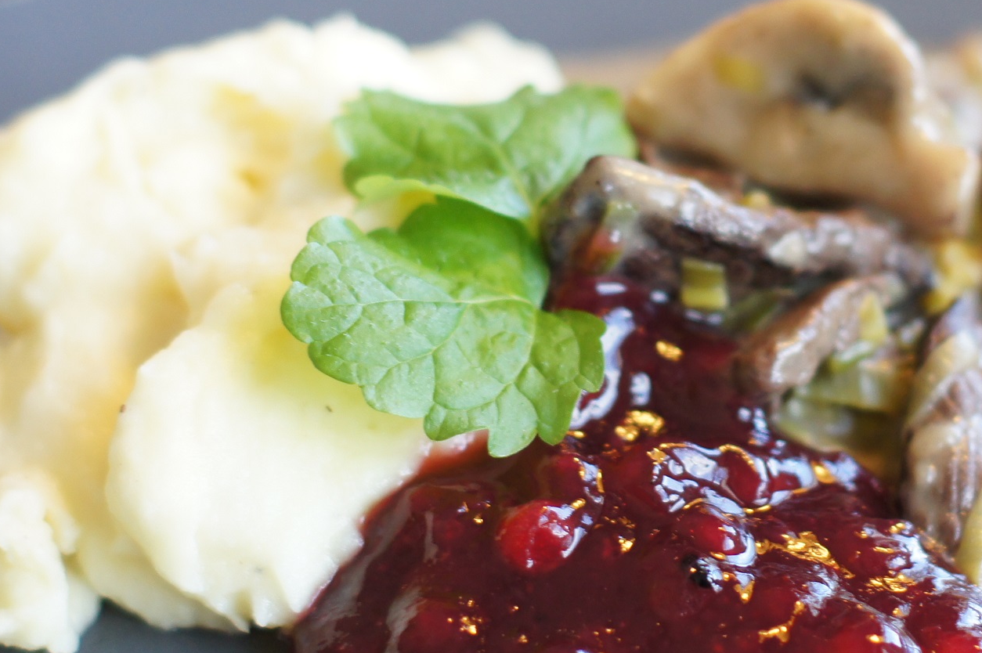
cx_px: 694
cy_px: 240
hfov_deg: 13.2
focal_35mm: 155
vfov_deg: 8.8
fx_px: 4225
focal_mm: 50
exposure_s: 1/160
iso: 400
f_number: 2.5
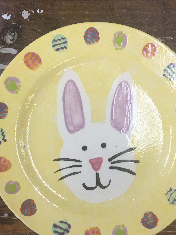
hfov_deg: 35.9
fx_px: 271
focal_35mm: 40
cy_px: 132
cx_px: 97
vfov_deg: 46.7
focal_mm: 4.15
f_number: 2.2
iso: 25
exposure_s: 1/30
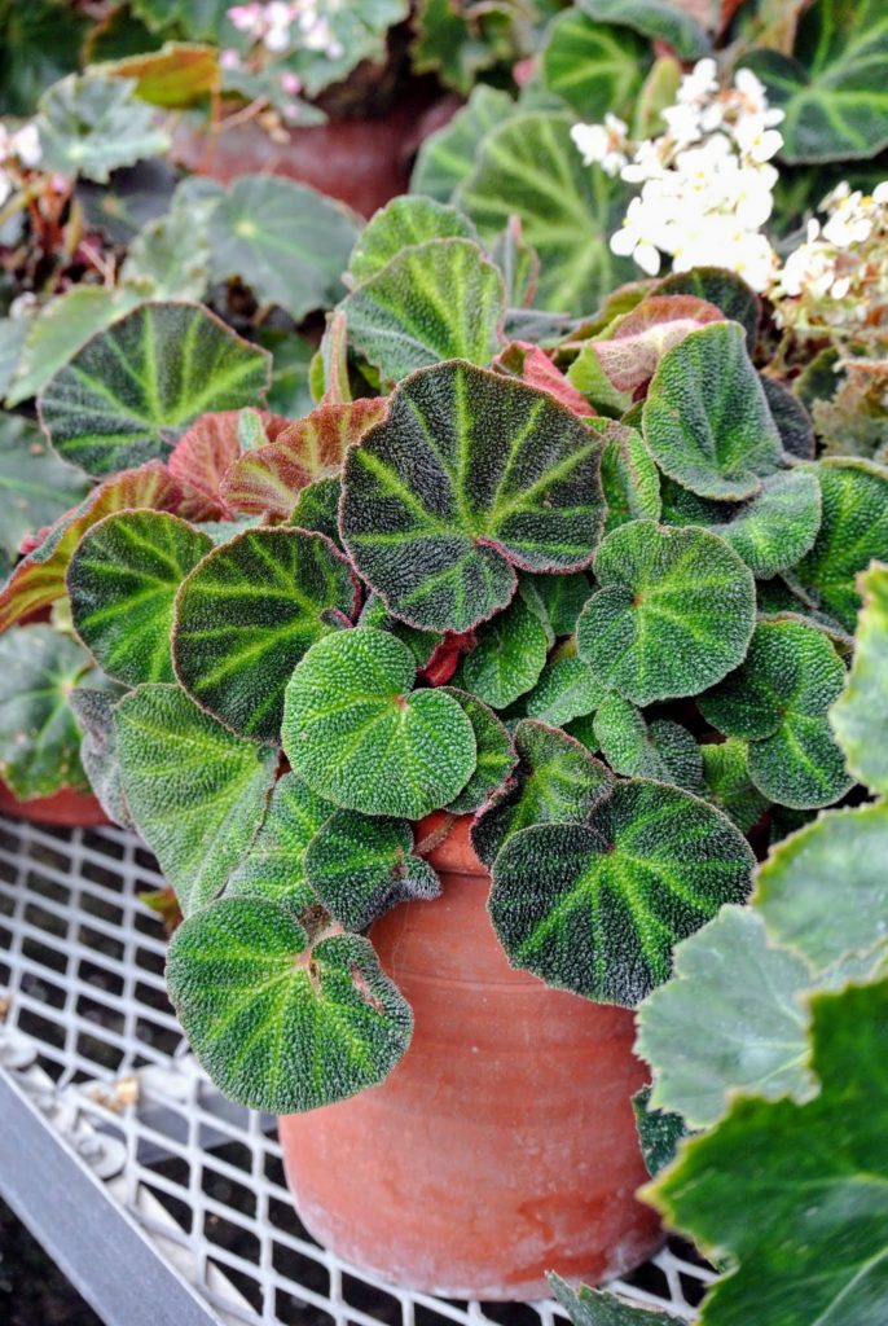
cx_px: 444
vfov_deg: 25.0
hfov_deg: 16.9
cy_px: 663
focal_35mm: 81
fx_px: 2987
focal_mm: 30
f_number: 3.8
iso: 360
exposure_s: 1/60
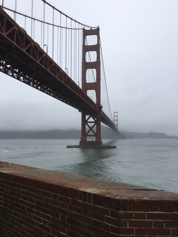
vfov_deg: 61.7
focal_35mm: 29
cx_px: 89
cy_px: 118
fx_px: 199
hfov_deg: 48.2
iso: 25
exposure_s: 1/1637
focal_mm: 4.15
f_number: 2.2
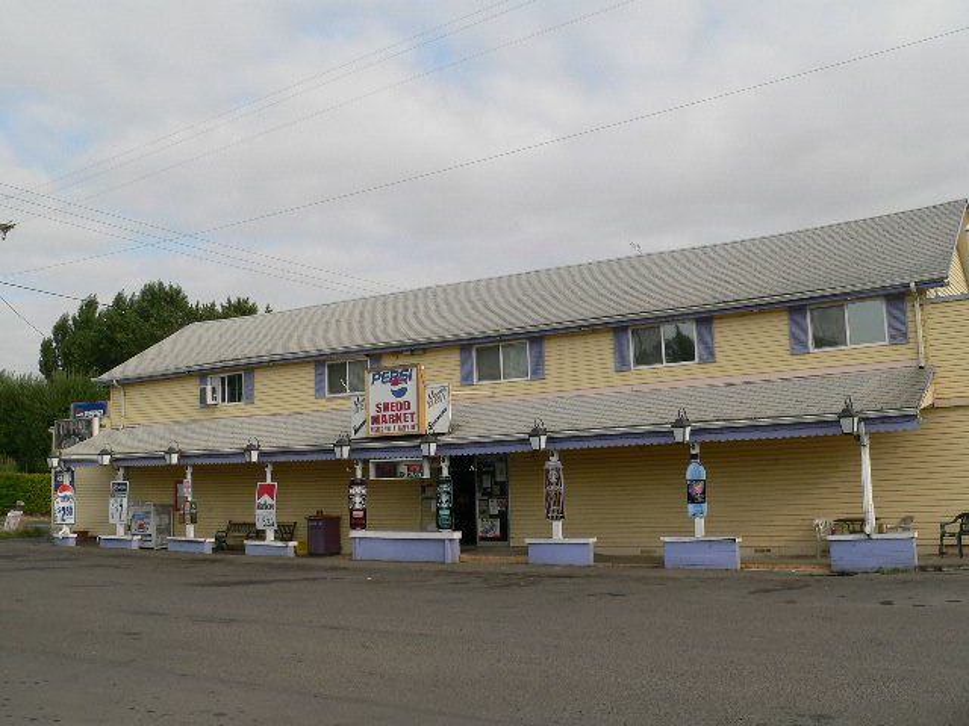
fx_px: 1008
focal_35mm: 36
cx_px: 484
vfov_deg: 39.7
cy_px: 363
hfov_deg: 51.4
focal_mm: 6
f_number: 4.6
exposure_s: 1/500
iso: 80
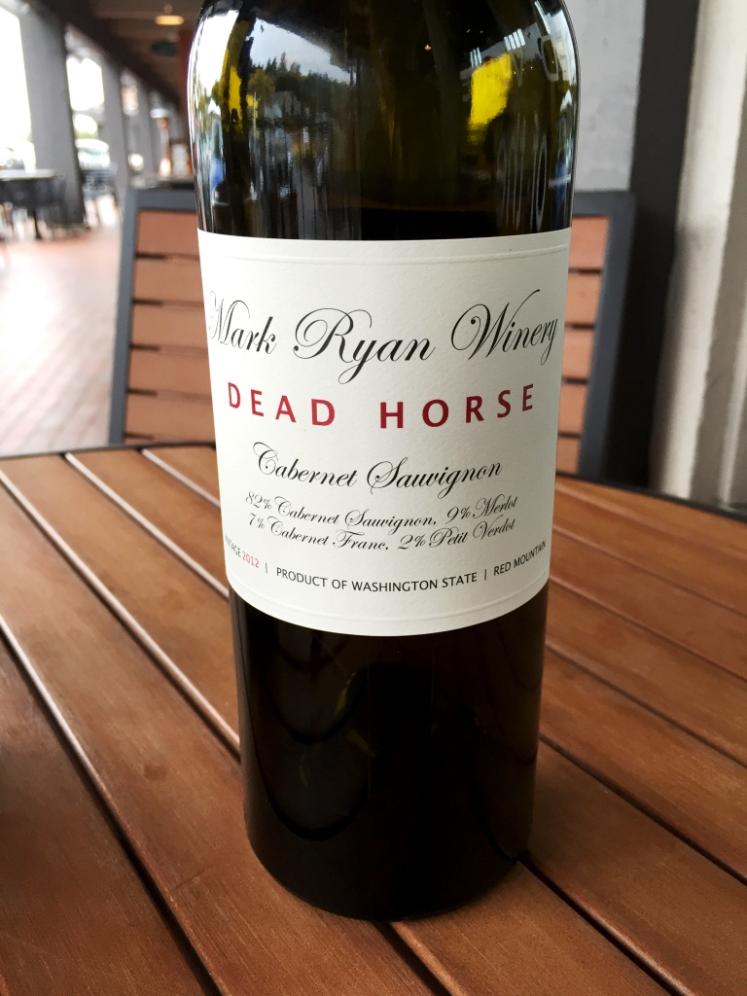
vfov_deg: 61.7
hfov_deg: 48.2
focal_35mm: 29
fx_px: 834
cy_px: 498
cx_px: 374
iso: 32
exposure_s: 1/30
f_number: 2.2
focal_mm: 4.15
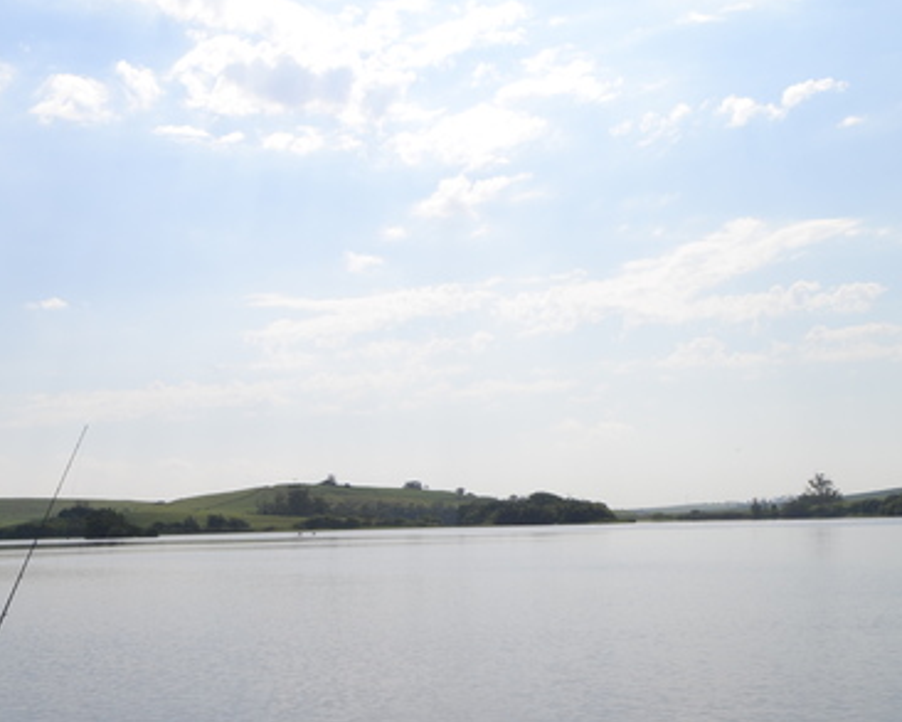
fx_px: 1362
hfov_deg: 35.9
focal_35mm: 51
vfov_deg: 28.9
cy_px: 601
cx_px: 235
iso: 100
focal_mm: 18
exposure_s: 1/320
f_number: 9
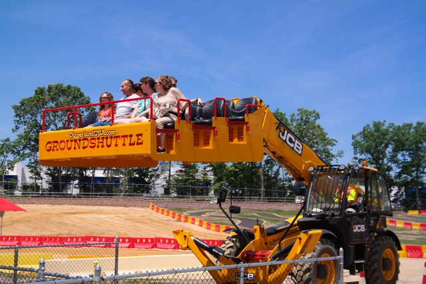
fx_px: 722
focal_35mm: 61
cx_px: 213
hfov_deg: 32.9
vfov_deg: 22.3
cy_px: 142
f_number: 6.3
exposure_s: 1/320
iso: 100
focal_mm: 40
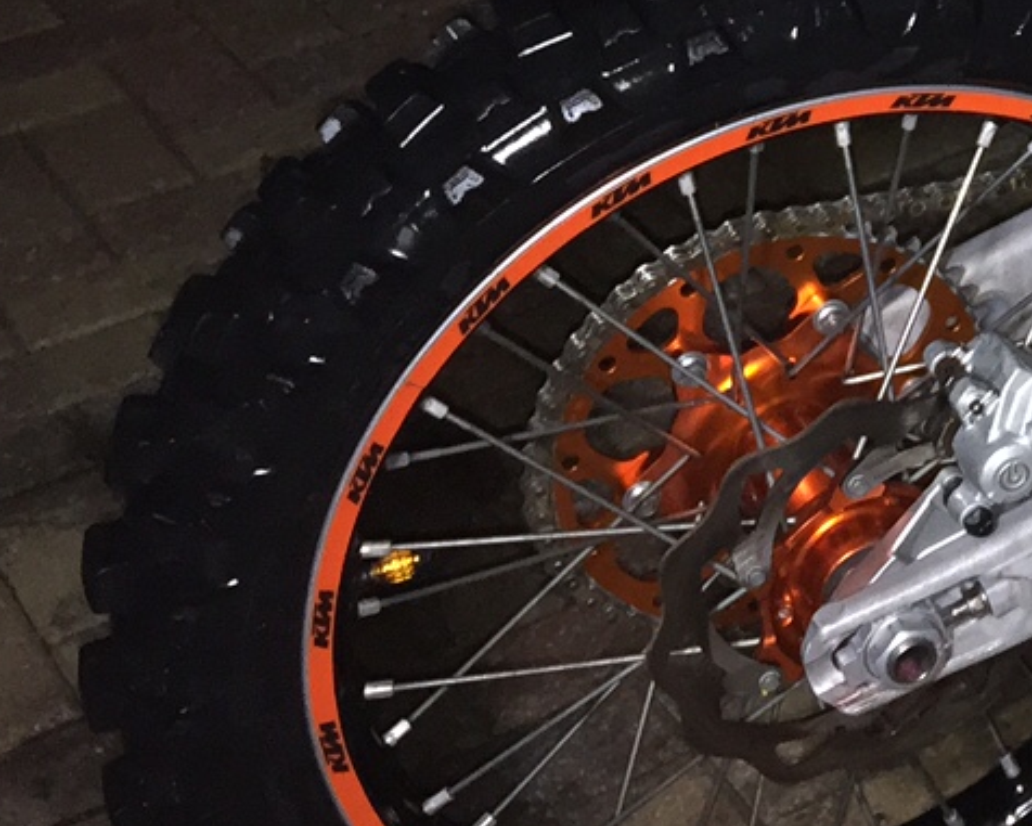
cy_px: -247
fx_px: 2963
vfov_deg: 15.1
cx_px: 1633
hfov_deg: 17.4
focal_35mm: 97
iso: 200
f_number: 2.2
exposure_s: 1/20
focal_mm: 4.15
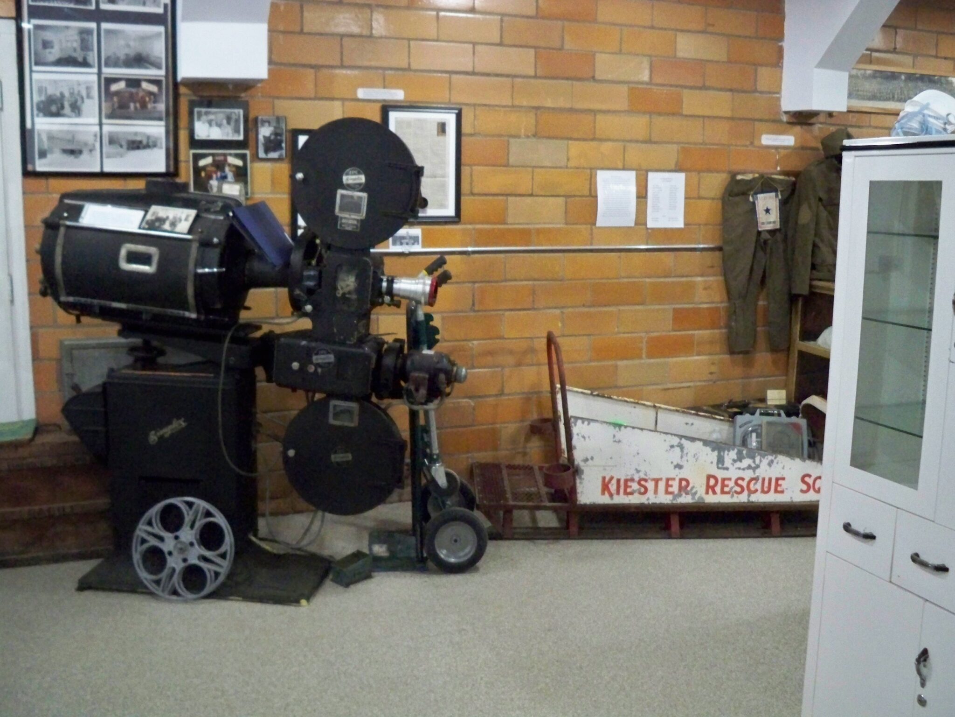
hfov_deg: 52.6
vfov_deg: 40.7
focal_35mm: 35
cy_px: 358
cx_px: 478
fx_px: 966
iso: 1250
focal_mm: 6.3
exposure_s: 1/30
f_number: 3.1
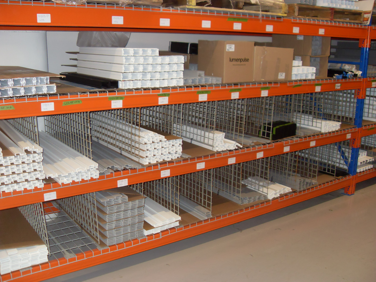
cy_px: 141
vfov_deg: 38.7
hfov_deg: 50.1
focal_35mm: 37
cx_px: 188
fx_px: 402
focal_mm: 6.3
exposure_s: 1/45
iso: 160
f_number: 2.8
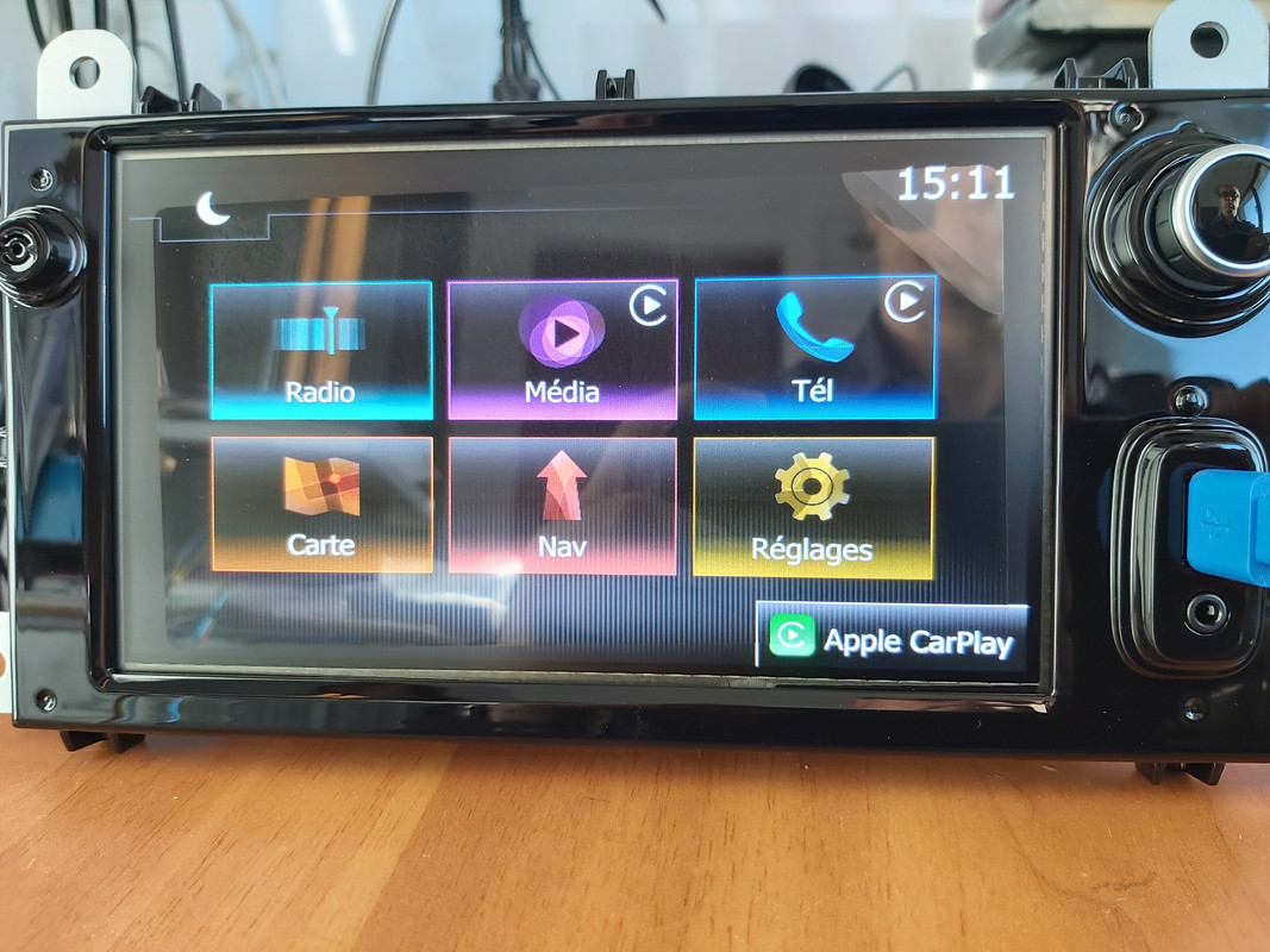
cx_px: 635
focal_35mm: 26
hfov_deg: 67.3
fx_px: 954
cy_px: 476
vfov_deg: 53.1
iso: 80
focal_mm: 3.92
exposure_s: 1/50
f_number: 1.7
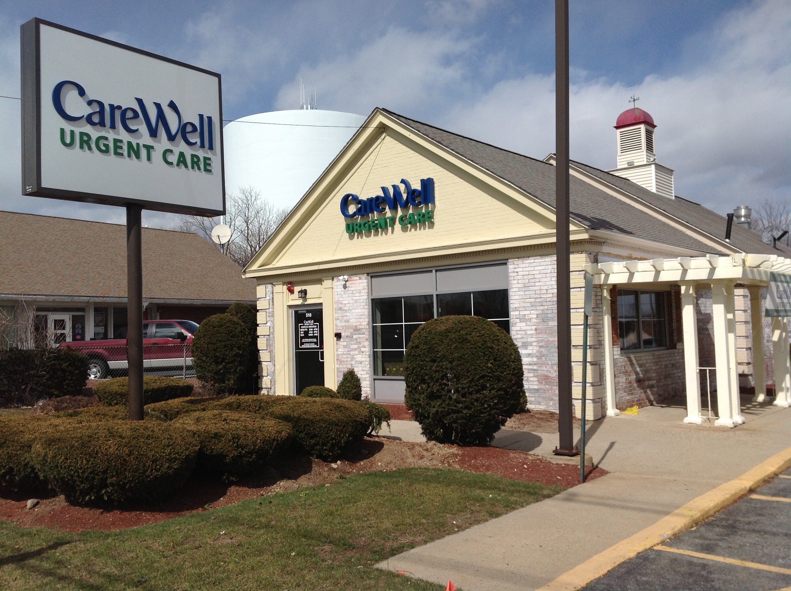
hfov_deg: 52.7
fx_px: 799
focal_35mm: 35
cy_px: 296
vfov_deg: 40.6
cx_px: 396
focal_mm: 4.28
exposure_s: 1/3788
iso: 50
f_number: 2.4
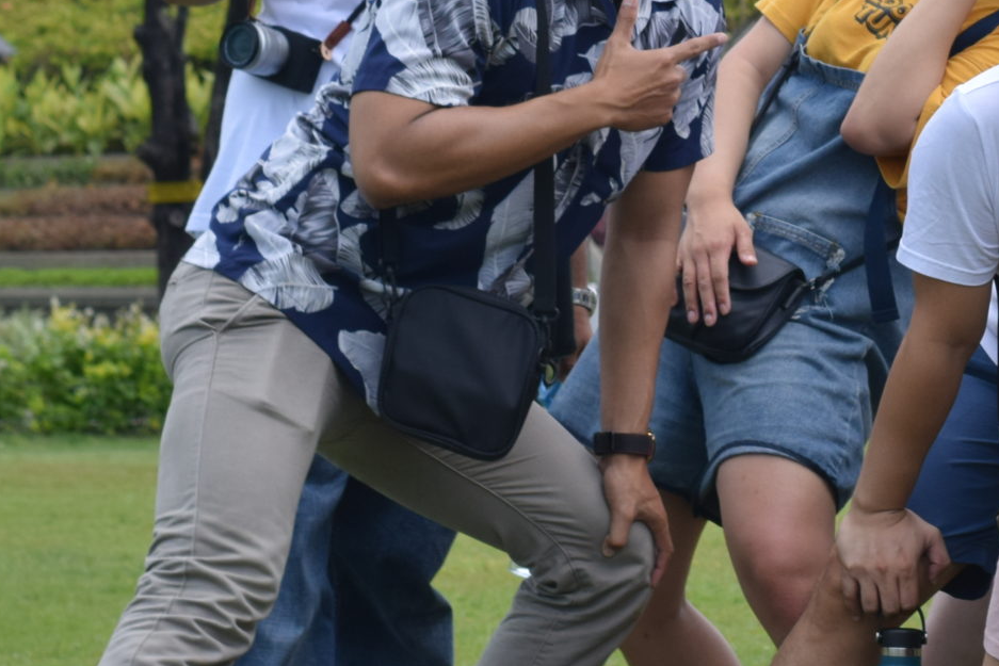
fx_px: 5689
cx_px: 1338
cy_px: -153
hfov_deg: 9.8
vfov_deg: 6.7
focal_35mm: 205
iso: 200
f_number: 8
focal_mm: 50
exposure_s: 1/500
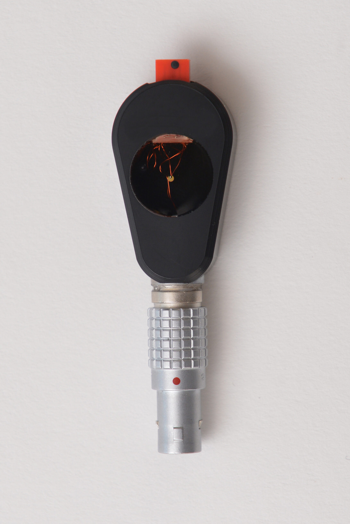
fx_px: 1020
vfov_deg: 28.8
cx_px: 175
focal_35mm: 70
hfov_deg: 19.5
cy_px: 262
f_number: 7.1
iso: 400
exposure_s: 1/200
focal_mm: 70
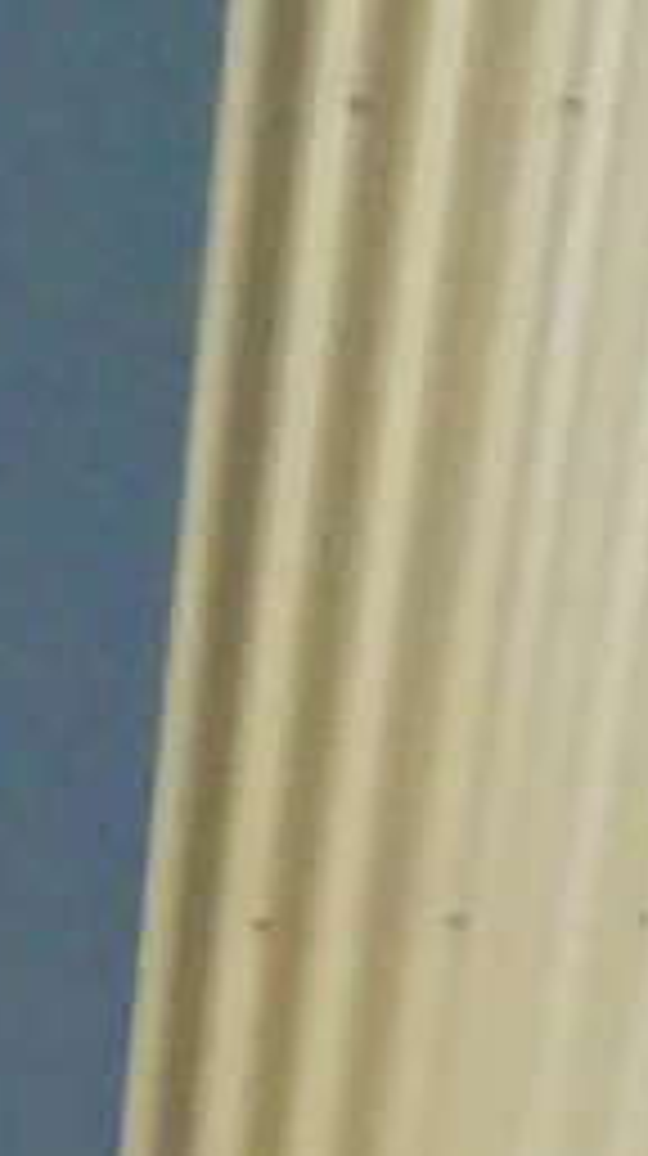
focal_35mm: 252
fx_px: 7721
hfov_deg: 4.7
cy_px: 4386
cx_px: -837
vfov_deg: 6.9
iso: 40
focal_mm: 4.15
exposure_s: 1/33
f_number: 2.2
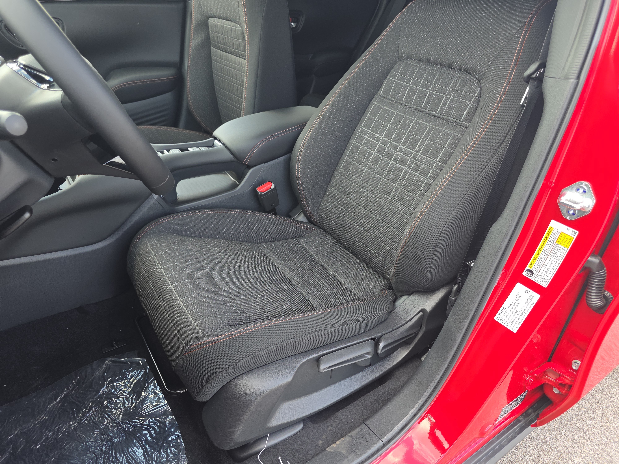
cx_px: 310
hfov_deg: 73.9
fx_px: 411
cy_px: 232
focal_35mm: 23
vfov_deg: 58.9
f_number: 1.7
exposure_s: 1/180
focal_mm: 6.3
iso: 50
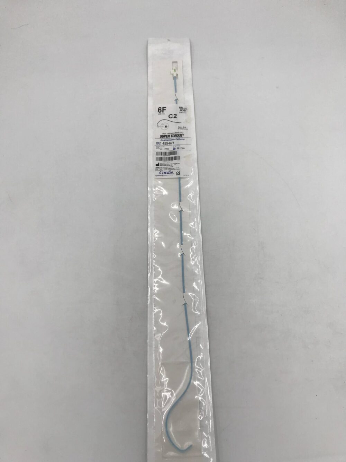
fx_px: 373
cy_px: 231
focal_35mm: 28
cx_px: 173
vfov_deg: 63.4
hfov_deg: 49.8
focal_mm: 3.99
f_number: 1.8
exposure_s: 1/425
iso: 20
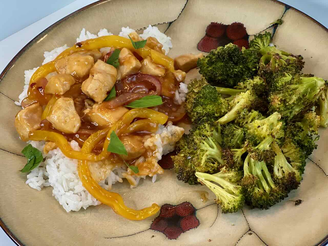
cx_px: 164
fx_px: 730
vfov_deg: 19.1
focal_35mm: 77
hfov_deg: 25.3
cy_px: 123
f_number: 2.8
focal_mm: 9
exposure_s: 1/120
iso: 200
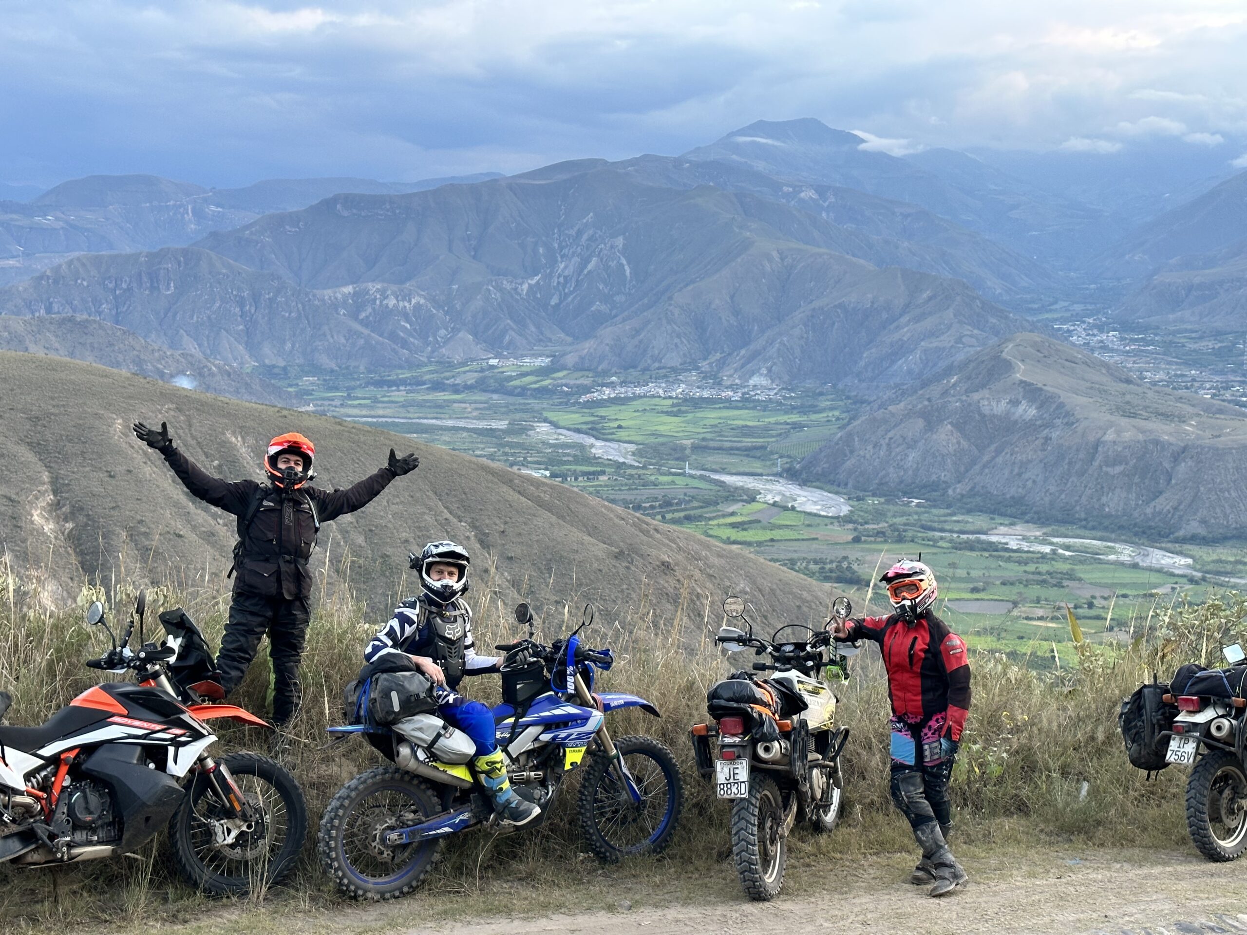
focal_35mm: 48
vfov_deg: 30.3
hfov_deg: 39.7
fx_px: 1729
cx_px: 624
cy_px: 468
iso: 80
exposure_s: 1/111
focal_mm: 6.86
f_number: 1.78
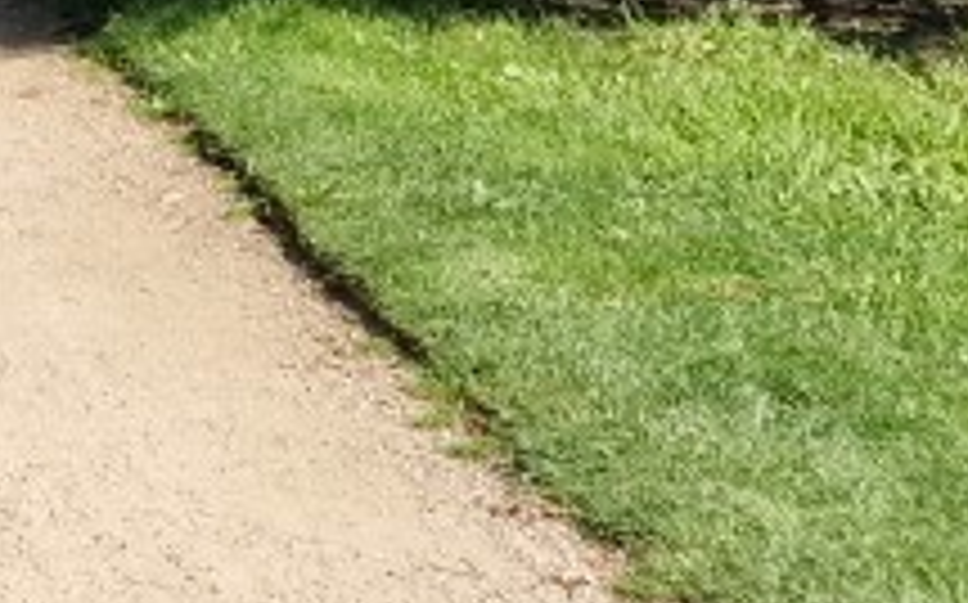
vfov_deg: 8.4
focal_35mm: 136
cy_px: -1053
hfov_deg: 14.4
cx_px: -486
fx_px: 3585
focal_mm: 6.4
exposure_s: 1/6135
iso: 50
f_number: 1.8
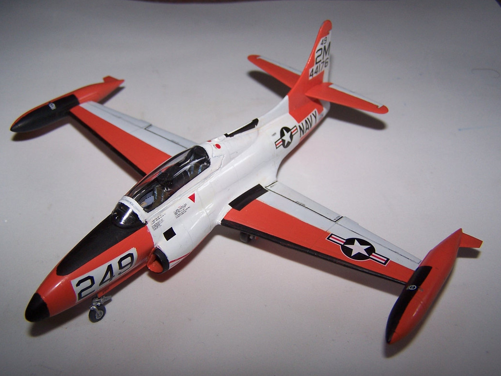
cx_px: 247
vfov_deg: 36.8
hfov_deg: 47.9
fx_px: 564
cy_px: 192
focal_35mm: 39
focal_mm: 6.3
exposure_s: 1/60
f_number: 2.8
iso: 80
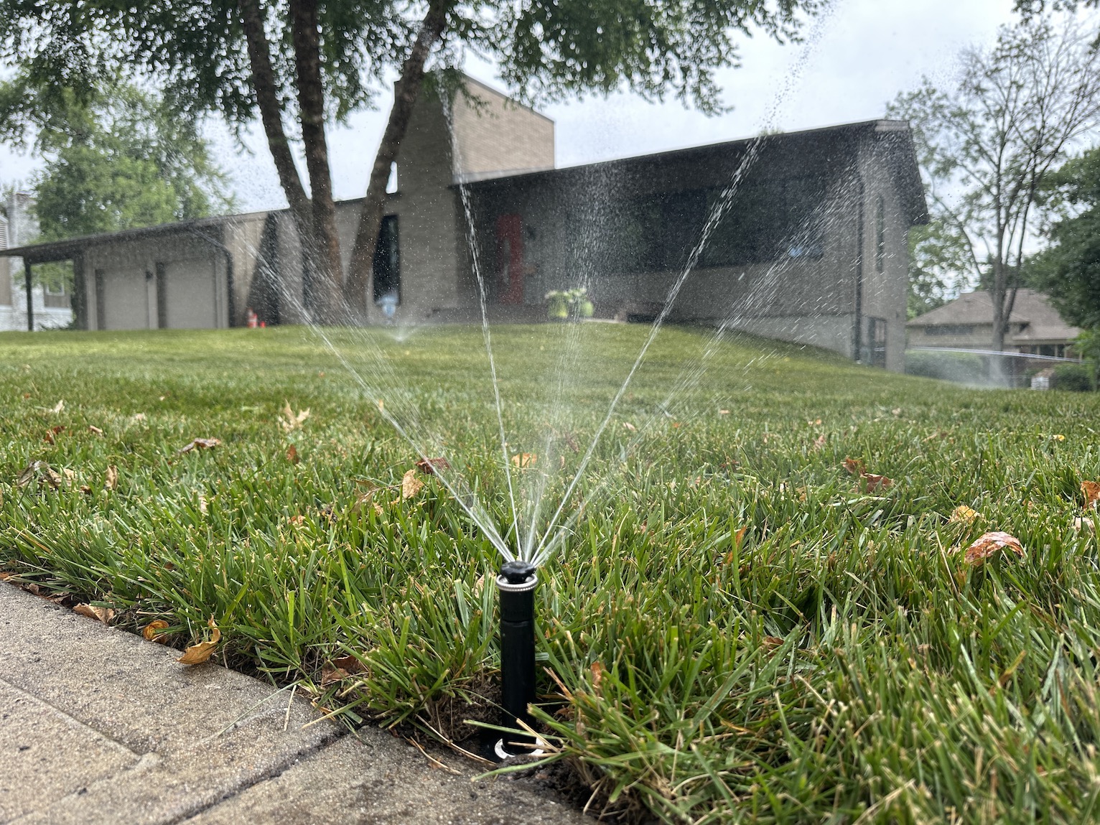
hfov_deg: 71.6
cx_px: 550
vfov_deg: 56.8
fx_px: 763
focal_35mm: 24
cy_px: 412
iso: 80
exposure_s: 1/864
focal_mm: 6.86
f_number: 1.78
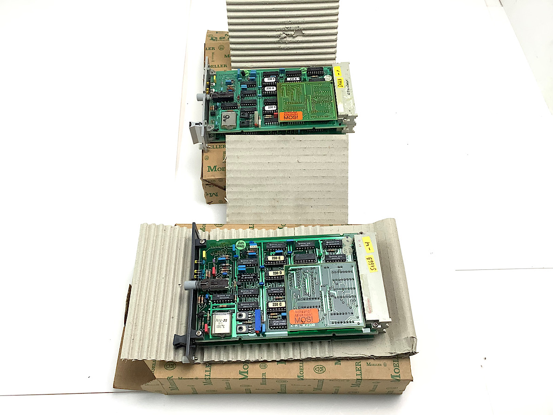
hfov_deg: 58.3
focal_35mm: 31
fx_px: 495
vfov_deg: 45.4
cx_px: 276
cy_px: 208
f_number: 2.4
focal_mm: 3.3
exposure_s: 1/100
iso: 50
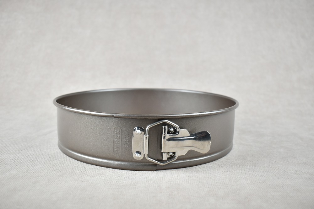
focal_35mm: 36
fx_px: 314
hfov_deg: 53.1
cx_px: 157
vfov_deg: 36.8
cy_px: 104
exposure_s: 1/100
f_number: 4.5
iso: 800
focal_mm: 24
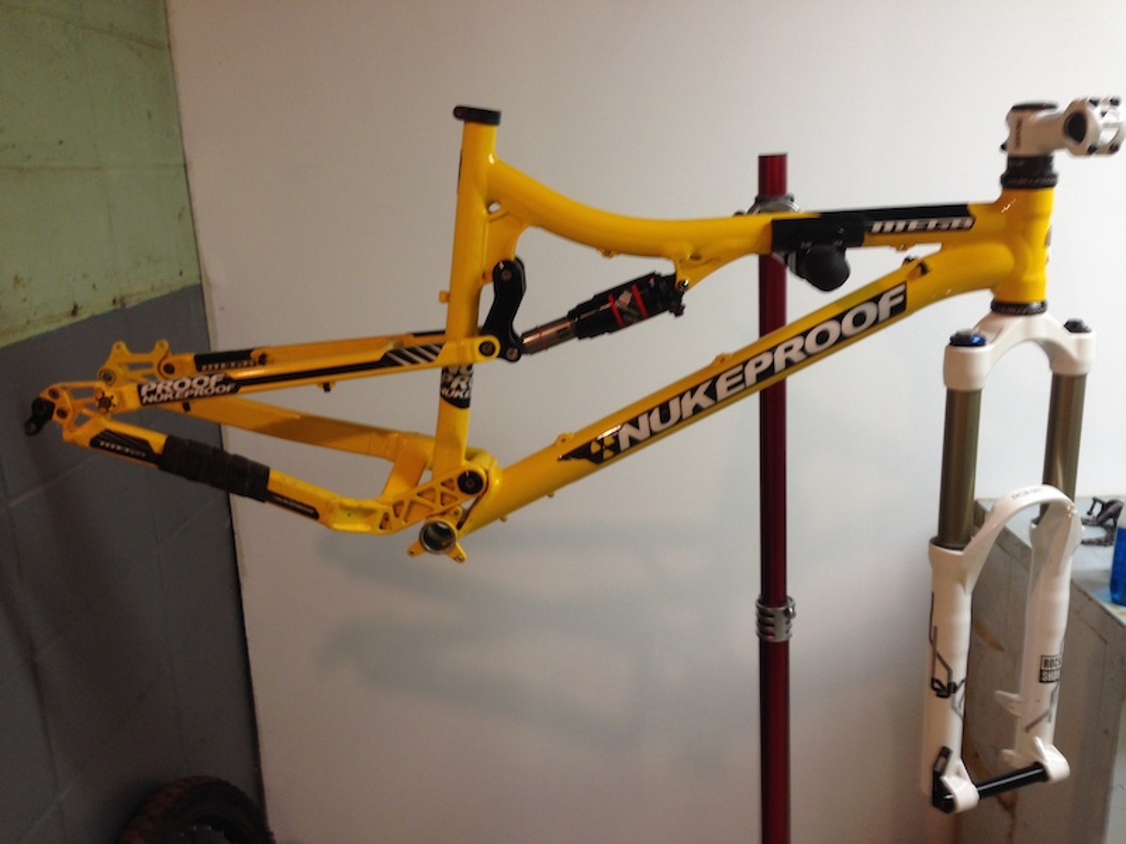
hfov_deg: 55.4
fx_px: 1073
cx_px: 563
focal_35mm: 33
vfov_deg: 42.9
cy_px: 422
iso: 64
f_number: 2.4
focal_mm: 4.12
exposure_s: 1/20
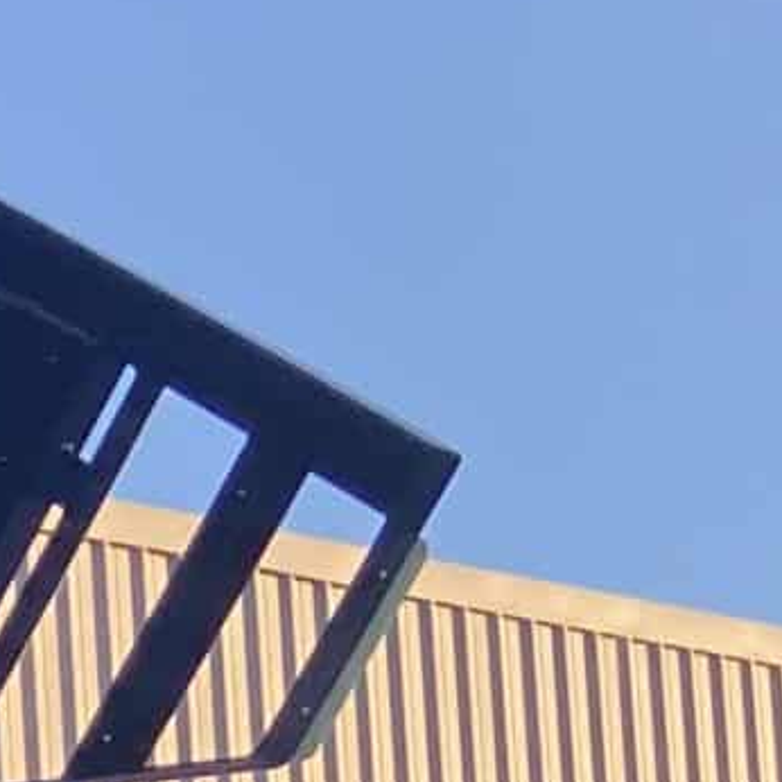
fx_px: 4345
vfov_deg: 9.1
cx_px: -1295
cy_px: 1991
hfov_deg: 9.0
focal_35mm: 170
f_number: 1.8
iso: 32
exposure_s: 1/295
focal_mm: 4.25
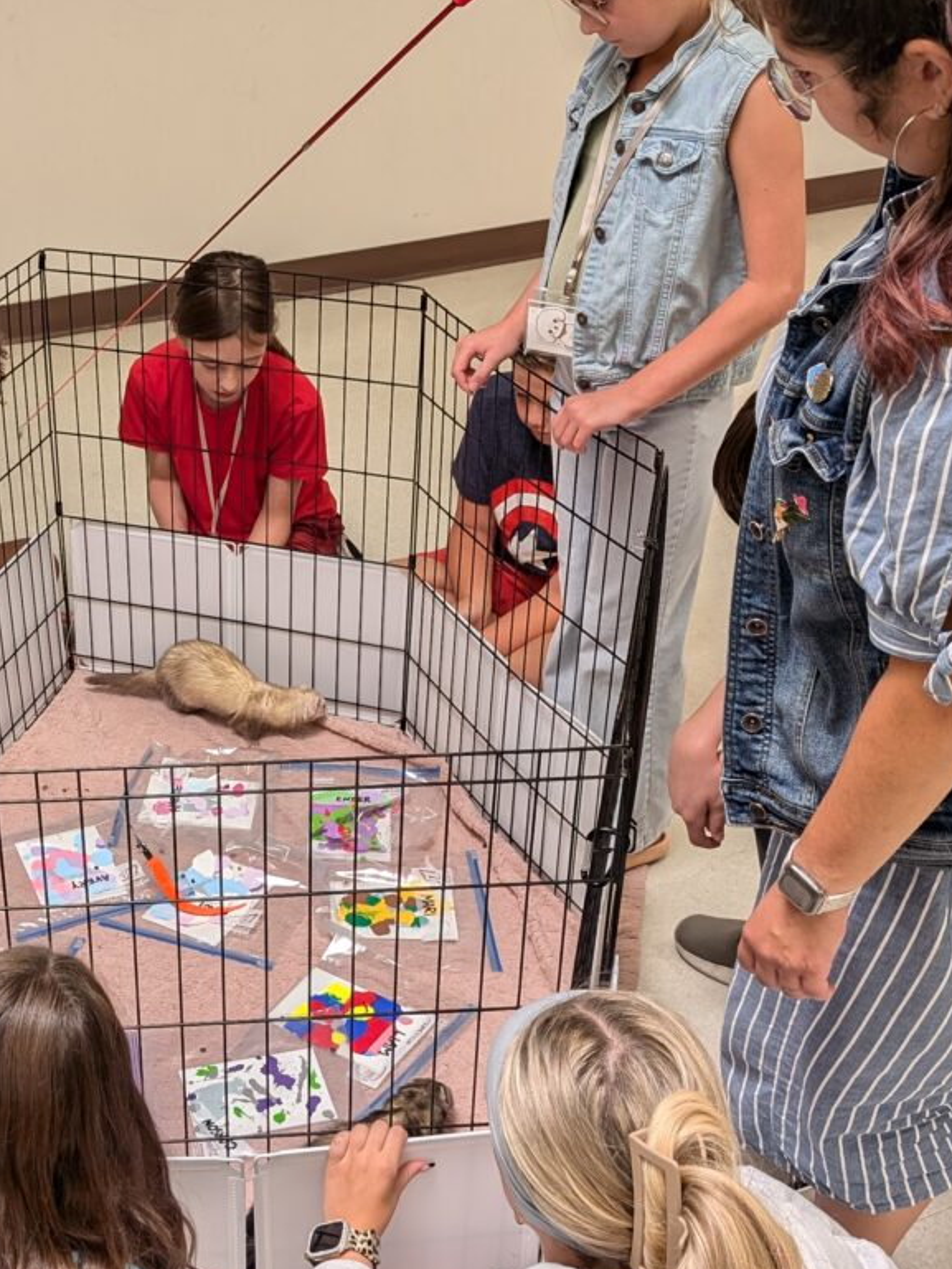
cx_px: 227
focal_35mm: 48
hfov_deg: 29.7
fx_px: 1760
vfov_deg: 39.6
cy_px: 708
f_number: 1.68
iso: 63
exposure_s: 1/120
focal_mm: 6.9
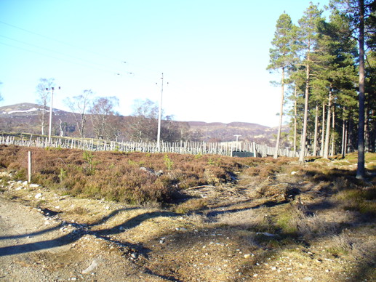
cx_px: 188
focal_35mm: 37
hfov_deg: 50.1
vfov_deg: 38.7
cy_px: 141
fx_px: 402
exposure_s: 1/320
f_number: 2.8
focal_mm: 6.1
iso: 80
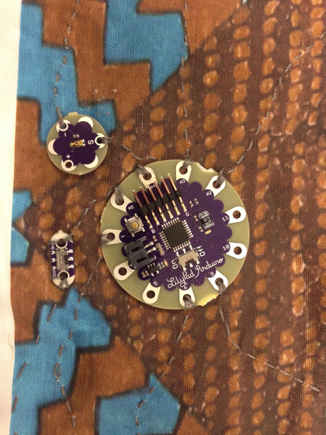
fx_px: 414
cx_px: 163
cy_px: 218
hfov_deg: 42.9
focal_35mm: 33
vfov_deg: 55.4
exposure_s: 1/20
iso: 125
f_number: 2.4
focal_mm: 4.12
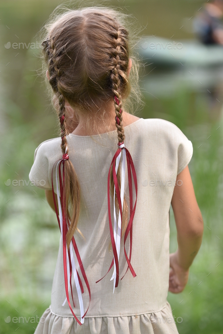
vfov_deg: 15.4
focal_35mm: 133
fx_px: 1235
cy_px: 179
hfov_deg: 10.3
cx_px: 92
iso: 250
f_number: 3.2
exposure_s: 1/640
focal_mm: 110
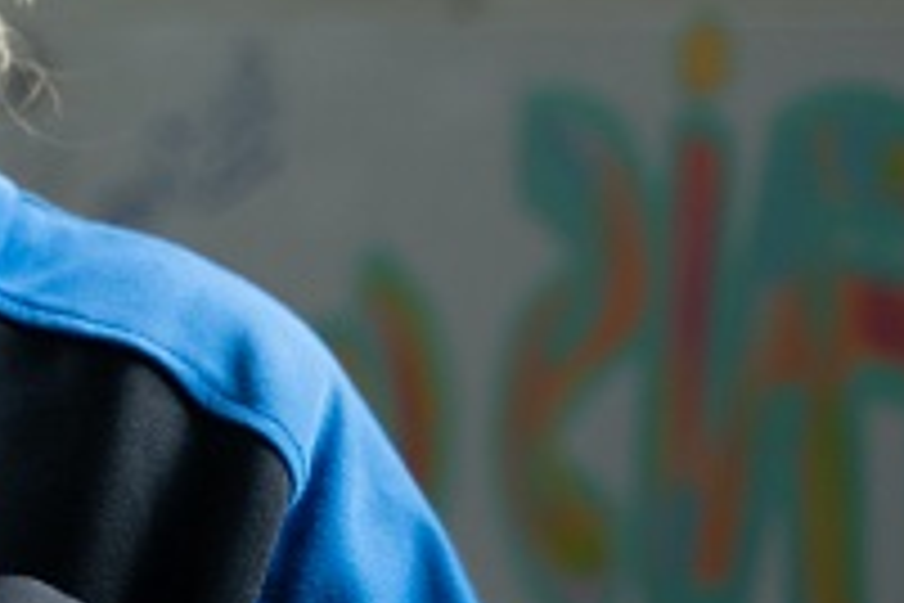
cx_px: -90
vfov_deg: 6.3
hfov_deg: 9.4
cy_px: -200
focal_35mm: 216
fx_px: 5424
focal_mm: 70
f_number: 3.2
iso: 800
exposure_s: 1/160
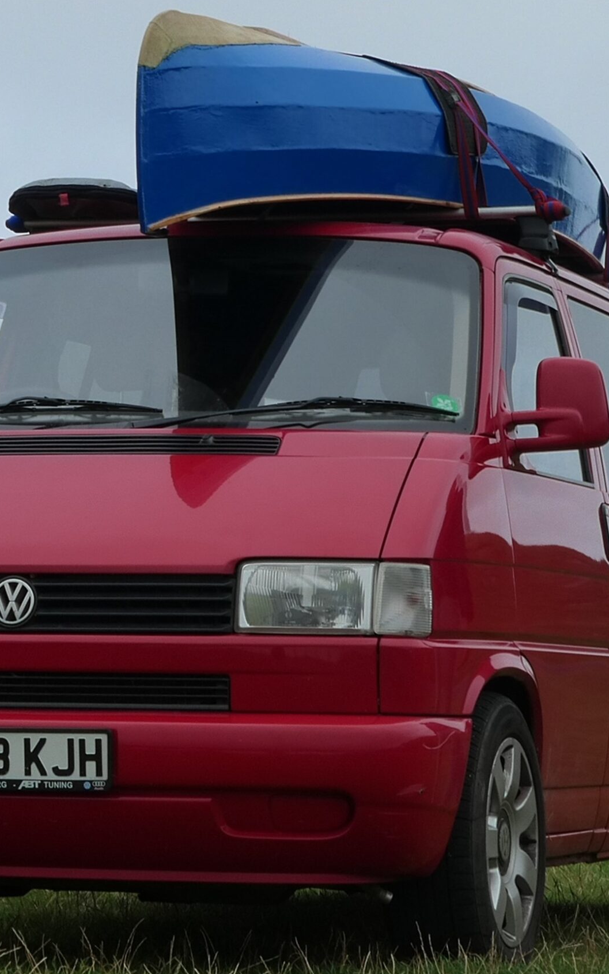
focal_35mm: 71
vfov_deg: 29.0
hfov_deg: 18.1
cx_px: 61
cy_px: 487
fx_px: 1884
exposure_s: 1/400
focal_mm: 16.2
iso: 200
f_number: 7.1
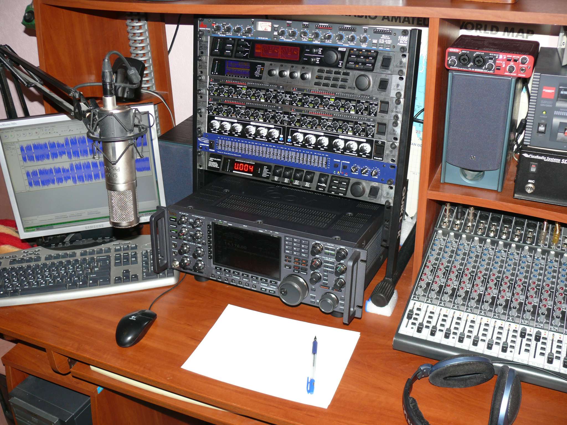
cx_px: 284
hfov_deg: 52.6
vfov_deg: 40.7
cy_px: 212
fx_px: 573
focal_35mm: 35
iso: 100
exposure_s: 1/30
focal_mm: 7.5
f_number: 2.8
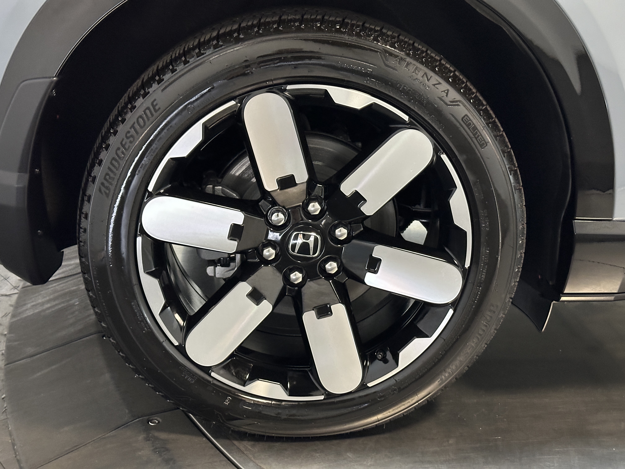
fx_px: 867
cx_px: 312
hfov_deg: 39.7
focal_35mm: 48
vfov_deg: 30.3
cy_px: 234
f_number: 1.78
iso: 500
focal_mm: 6.86
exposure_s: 1/30
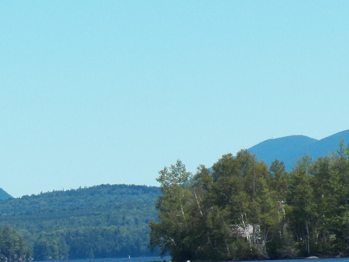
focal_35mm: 459
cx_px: 69
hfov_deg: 4.3
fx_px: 4627
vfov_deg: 3.2
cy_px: 196
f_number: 4
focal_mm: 41.1
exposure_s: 1/1000
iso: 125
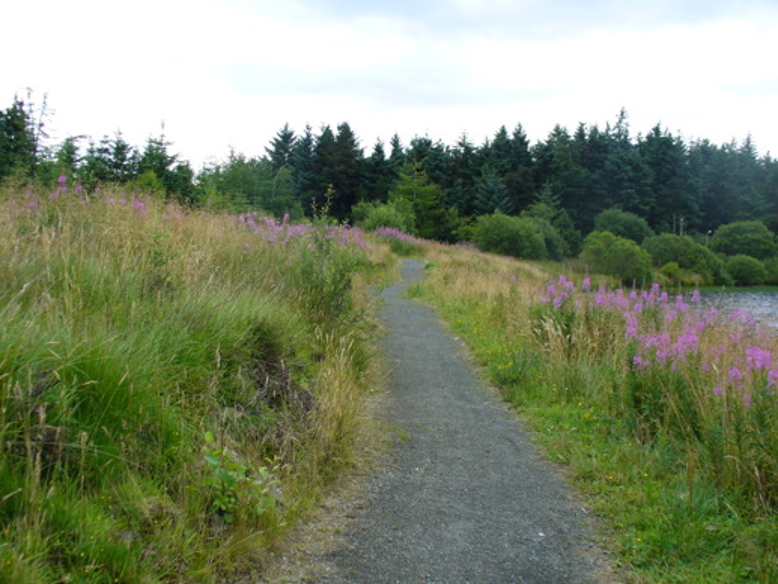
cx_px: 389
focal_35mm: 42
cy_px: 292
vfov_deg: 34.4
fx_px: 944
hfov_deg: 44.8
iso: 80
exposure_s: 1/160
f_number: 2.9
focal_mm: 7
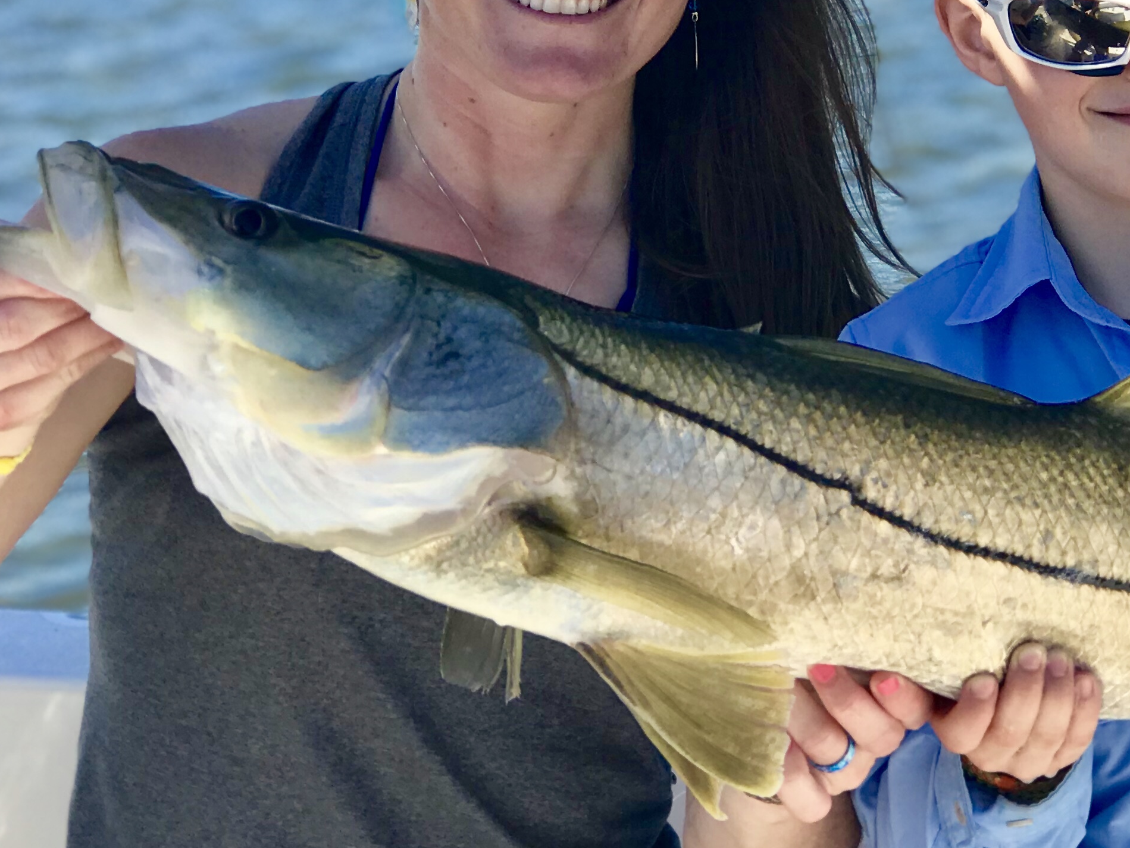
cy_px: 216
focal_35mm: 121
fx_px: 3951
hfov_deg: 16.2
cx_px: 850
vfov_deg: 12.2
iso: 20
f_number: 2.8
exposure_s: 1/577
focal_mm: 6.6
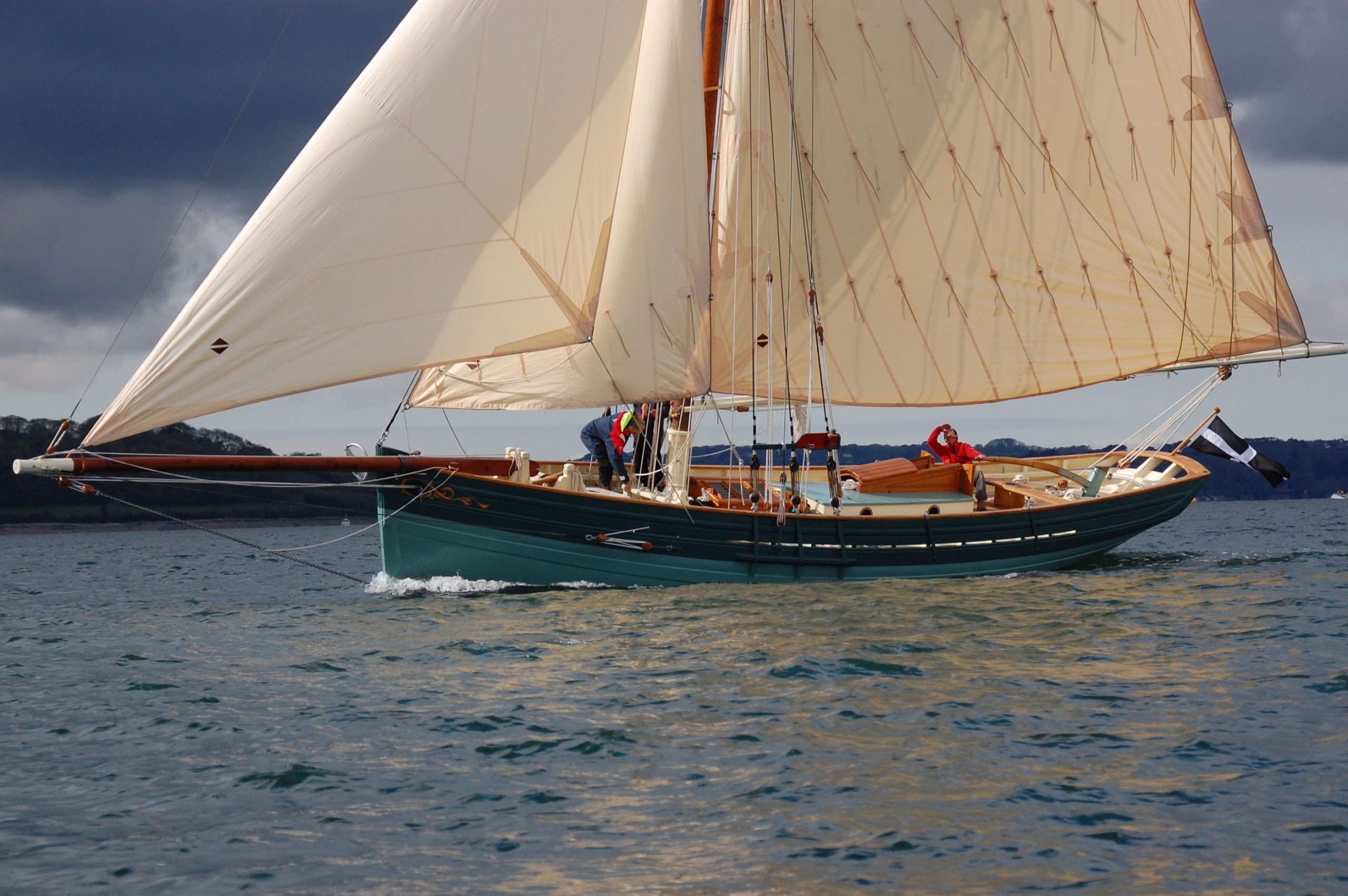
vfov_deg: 11.1
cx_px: 674
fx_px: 4601
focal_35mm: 123
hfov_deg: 16.7
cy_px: 448
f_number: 8
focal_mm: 82
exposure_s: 1/1000
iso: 400
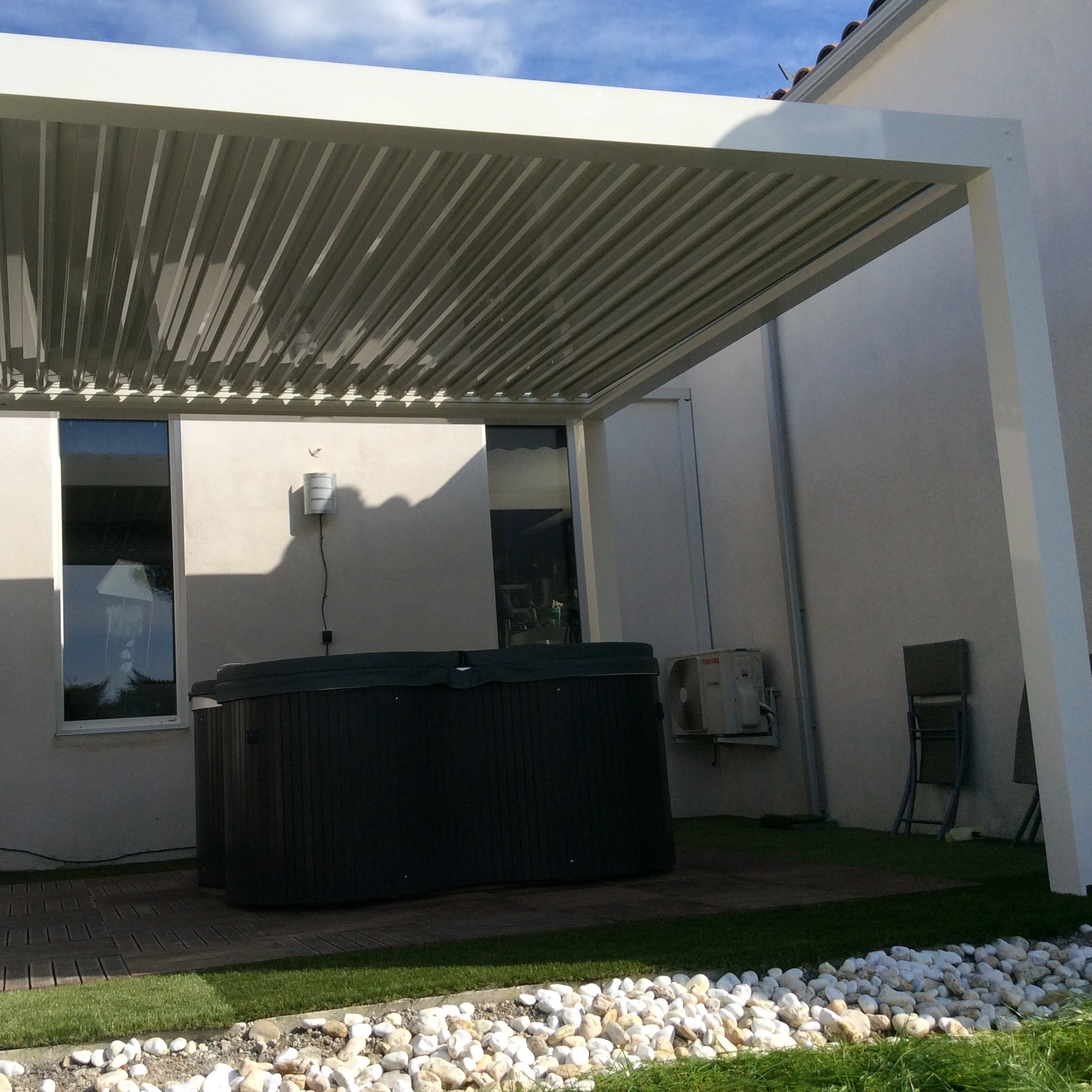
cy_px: 542
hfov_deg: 41.6
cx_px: 431
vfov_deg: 41.9
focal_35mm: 40
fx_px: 1428
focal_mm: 3.3
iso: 32
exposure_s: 1/1546
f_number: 2.4
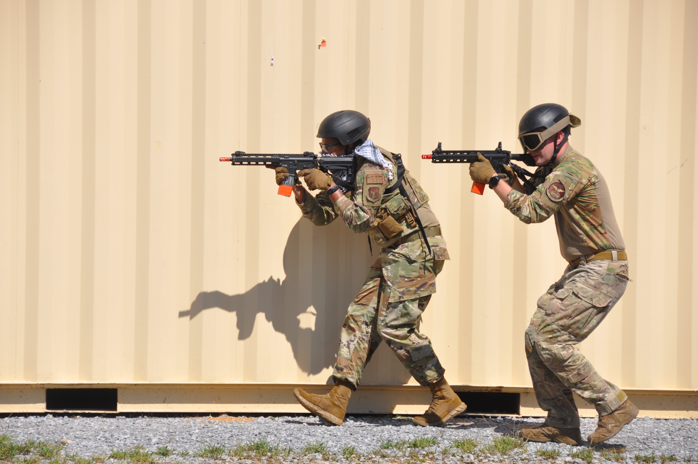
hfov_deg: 11.4
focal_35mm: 180
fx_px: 3486
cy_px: 232
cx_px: 349
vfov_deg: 7.6
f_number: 8
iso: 200
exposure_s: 1/1000
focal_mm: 120
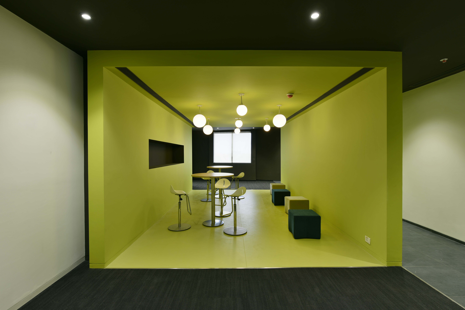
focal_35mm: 17
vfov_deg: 70.5
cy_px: 155
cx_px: 232
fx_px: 220
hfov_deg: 93.3
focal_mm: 17
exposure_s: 1/2.5
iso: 31
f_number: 7.1
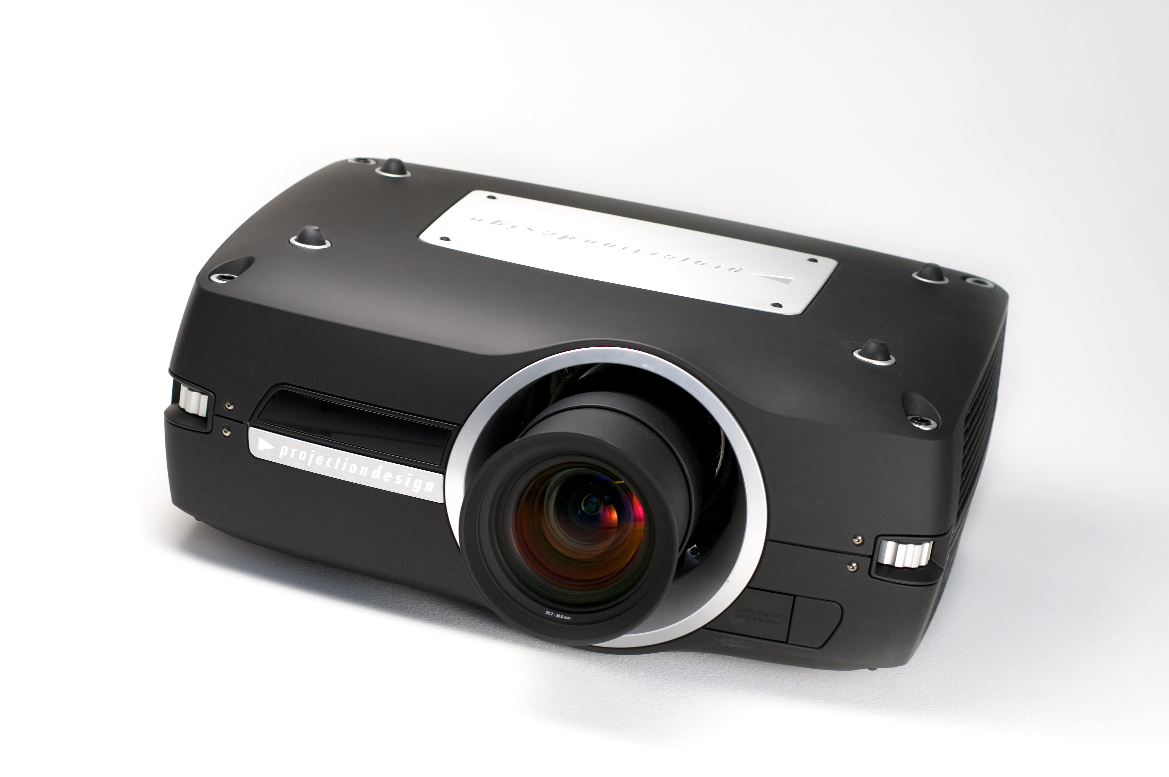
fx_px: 2432
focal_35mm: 75
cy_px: 388
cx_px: 584
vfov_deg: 18.1
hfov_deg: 27.0
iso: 200
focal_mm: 50
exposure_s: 1/125
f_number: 5.6
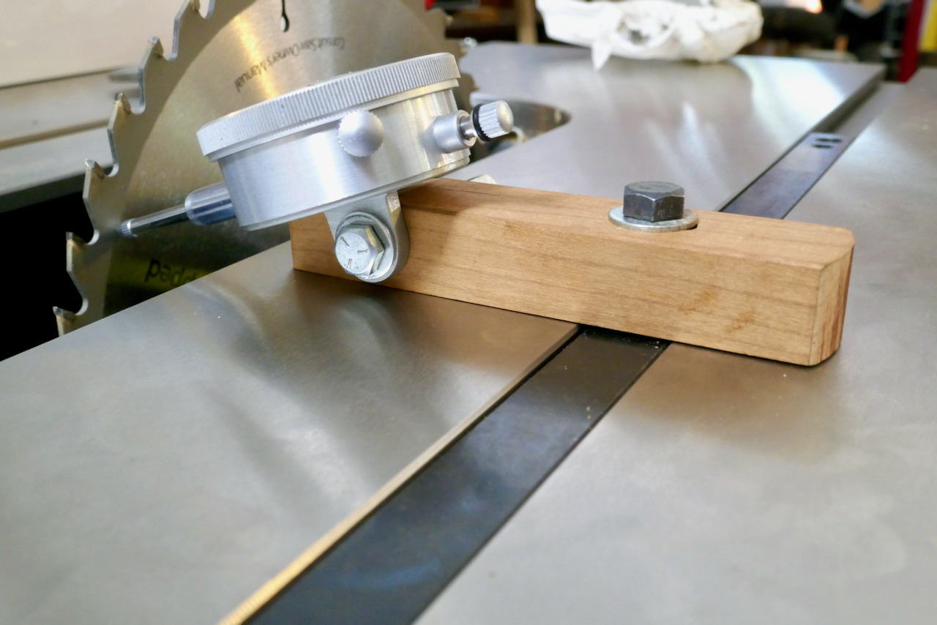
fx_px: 963
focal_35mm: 37
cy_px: 312
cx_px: 468
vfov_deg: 36.0
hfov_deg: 51.9
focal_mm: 13.6
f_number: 5.6
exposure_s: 1/40
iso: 1600
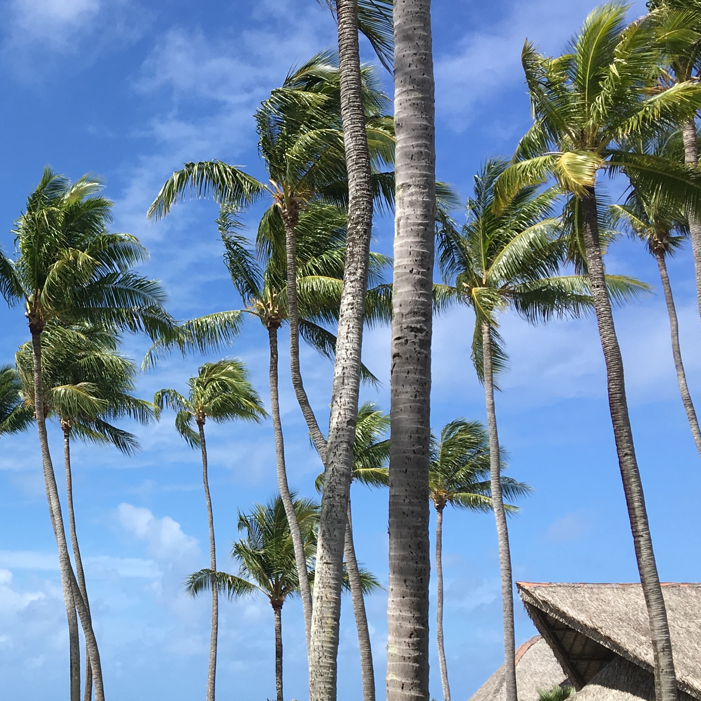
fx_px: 1306
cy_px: 471
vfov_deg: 29.8
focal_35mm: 57
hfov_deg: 28.4
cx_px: 19
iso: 25
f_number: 2.2
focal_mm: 4.15
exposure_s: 1/1538
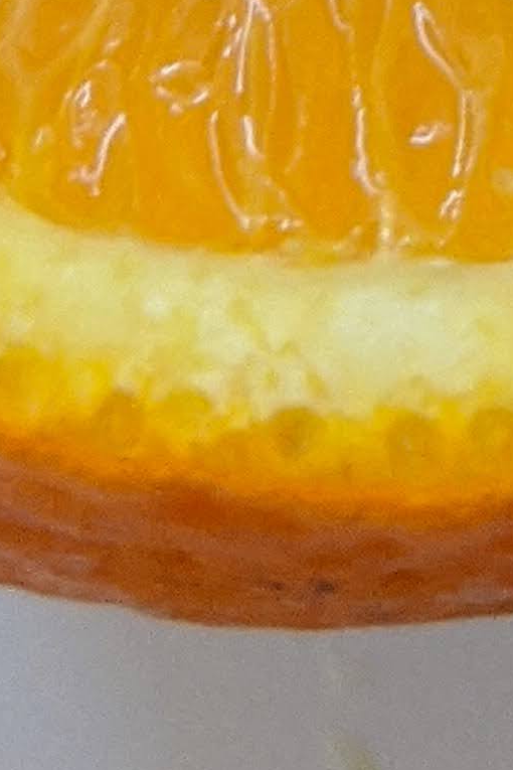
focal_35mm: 148
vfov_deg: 11.5
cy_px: -1085
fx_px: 3163
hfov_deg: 9.0
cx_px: 792
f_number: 1.7
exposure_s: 1/60
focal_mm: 4.38
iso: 331
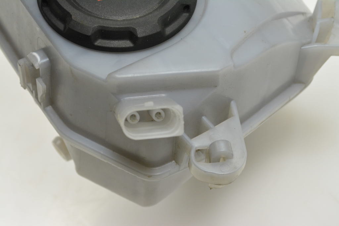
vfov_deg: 16.5
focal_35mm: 82
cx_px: 170
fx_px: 777
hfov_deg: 24.6
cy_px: 113
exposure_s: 1/200
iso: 2000
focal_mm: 55
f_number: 7.1
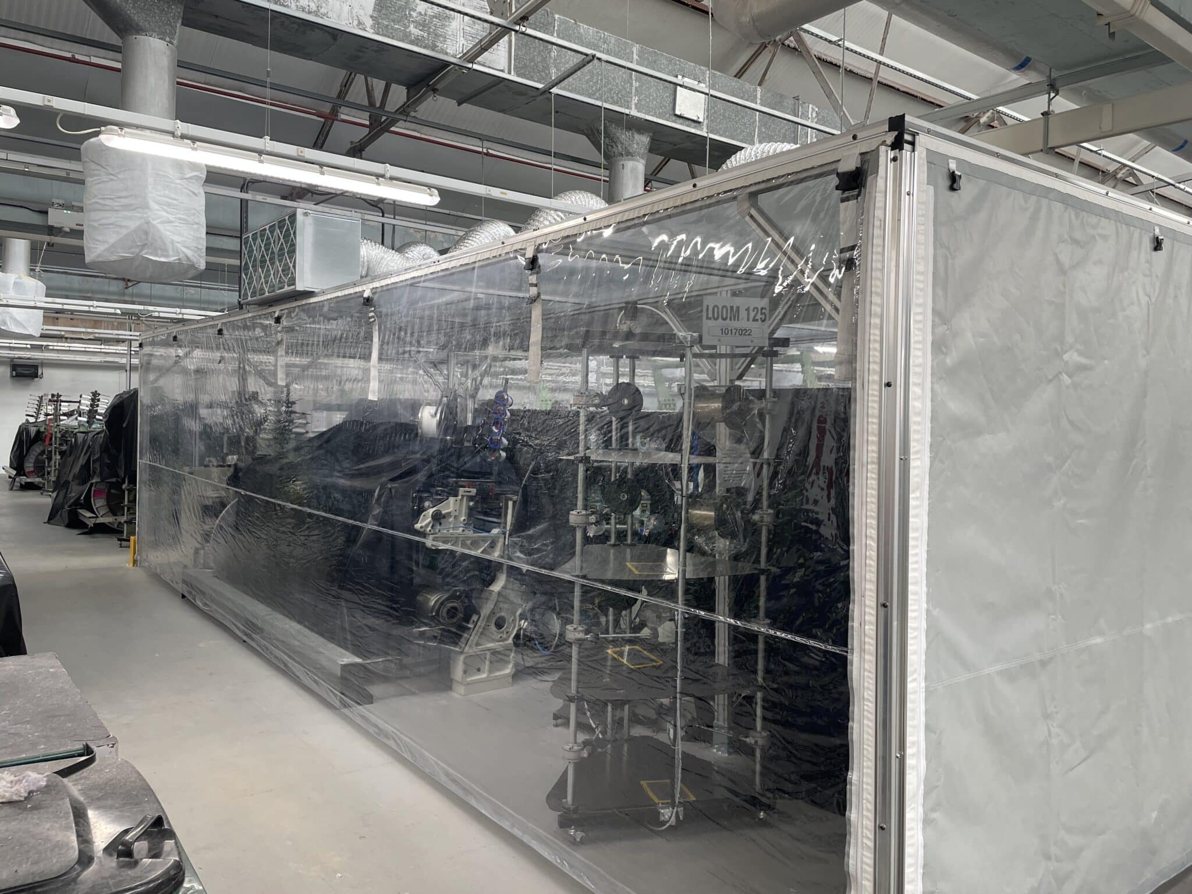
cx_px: 596
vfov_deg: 53.1
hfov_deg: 67.3
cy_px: 447
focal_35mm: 26
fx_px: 895
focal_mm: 4.2
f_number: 1.6
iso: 64
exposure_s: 1/113
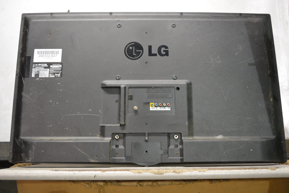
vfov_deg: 36.9
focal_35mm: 36
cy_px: 96
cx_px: 144
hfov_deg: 53.1
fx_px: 289
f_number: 4
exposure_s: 1/30
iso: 1600
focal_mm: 24
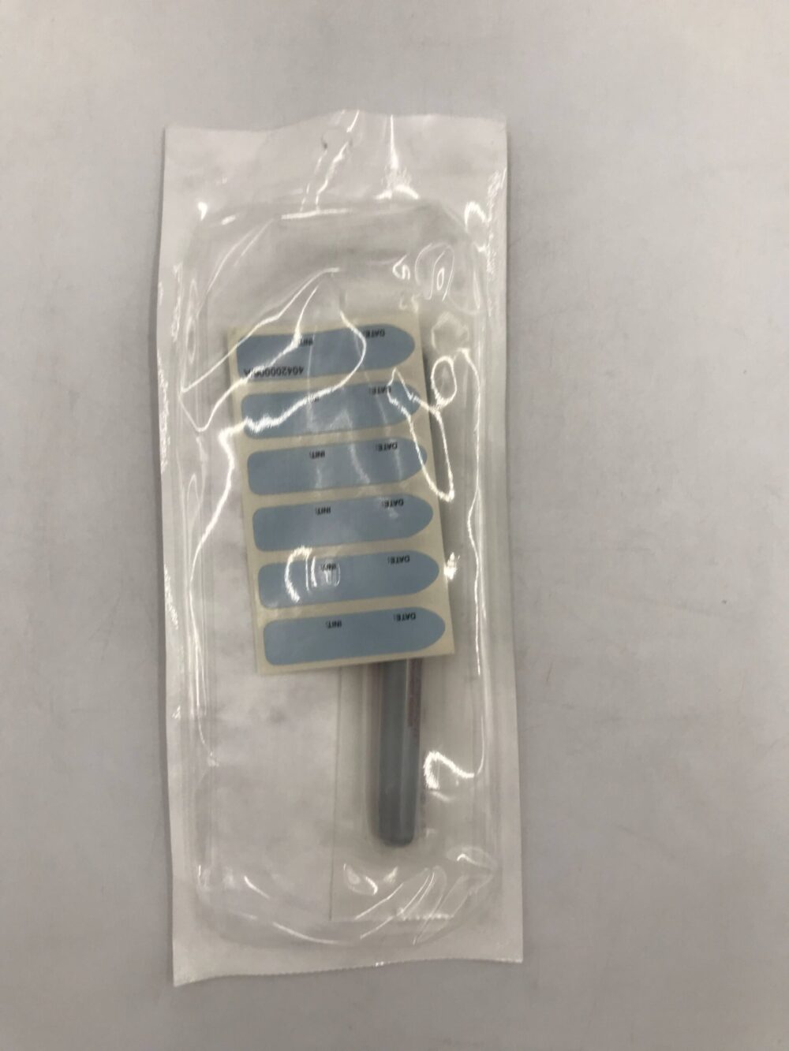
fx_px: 851
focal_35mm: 28
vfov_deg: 63.4
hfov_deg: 49.8
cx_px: 394
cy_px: 526
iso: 25
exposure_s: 1/60
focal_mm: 3.99
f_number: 1.8
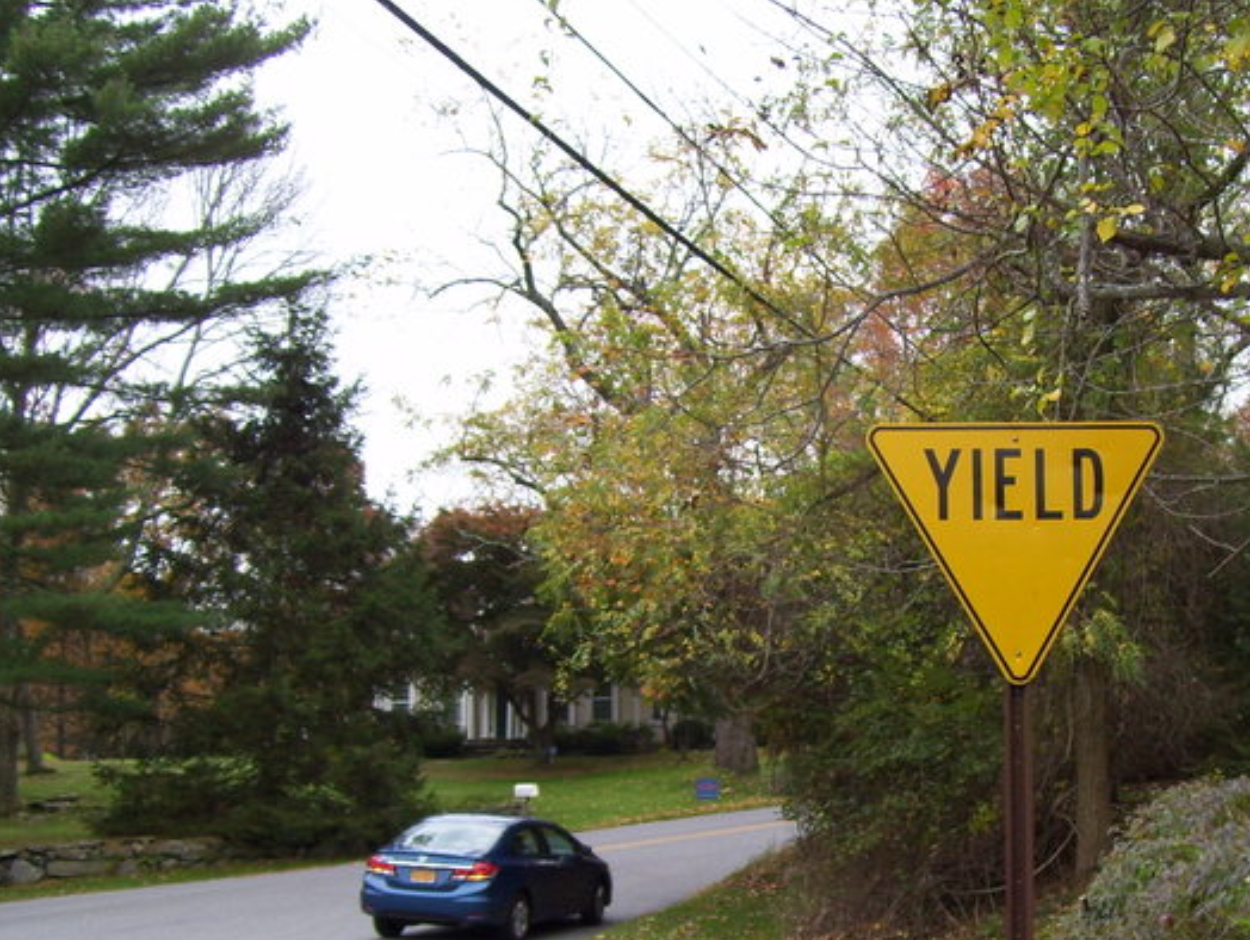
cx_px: 868
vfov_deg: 26.4
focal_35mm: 55
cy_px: 642
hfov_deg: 34.5
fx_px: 1988
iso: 80
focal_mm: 6
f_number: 2.7
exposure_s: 1/250
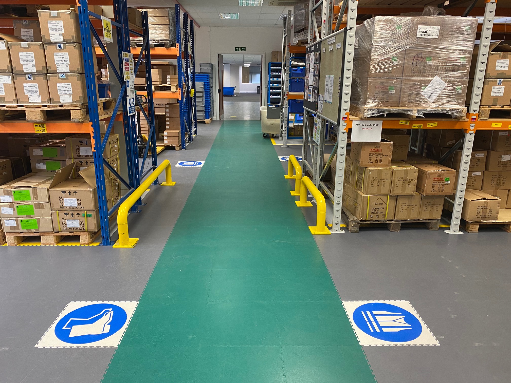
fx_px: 384
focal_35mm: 26
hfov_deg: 67.3
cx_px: 256
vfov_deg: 53.1
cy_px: 192
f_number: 1.8
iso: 80
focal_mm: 4.25
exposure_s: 1/50
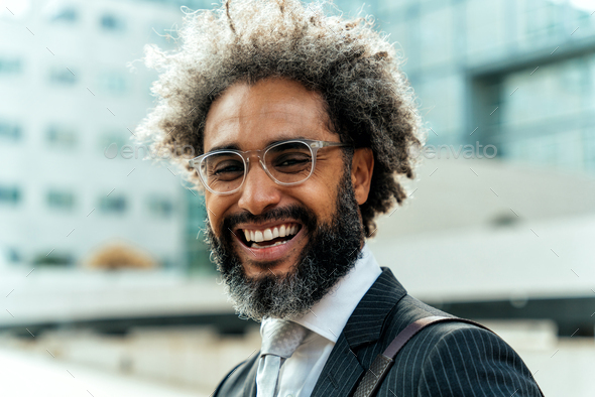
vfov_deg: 19.5
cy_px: 198
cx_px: 298
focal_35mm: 70
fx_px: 1157
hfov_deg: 28.8
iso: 160
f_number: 3.5
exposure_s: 1/400
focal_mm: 70
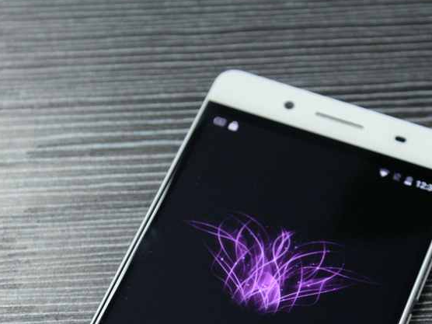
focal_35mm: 143
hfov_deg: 13.8
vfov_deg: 10.3
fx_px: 1785
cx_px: 258
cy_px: 355
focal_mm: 55
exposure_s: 1/80
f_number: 4.2
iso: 1600
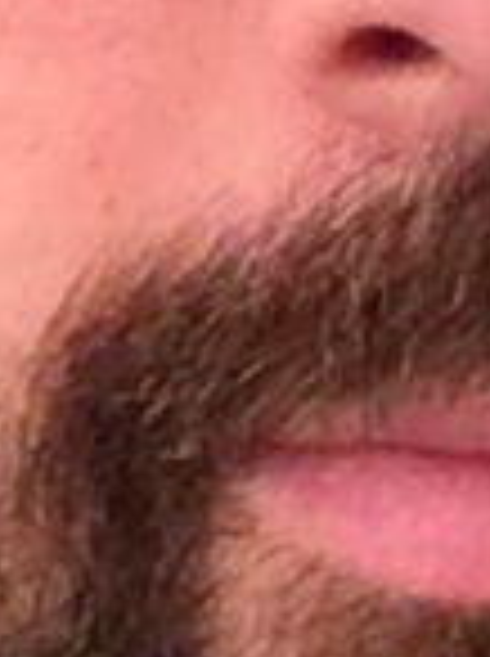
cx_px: 598
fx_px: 4127
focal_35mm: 218
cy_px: 94
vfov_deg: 9.1
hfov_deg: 6.7
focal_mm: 2.15
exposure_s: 1/25
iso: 400
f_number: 2.4
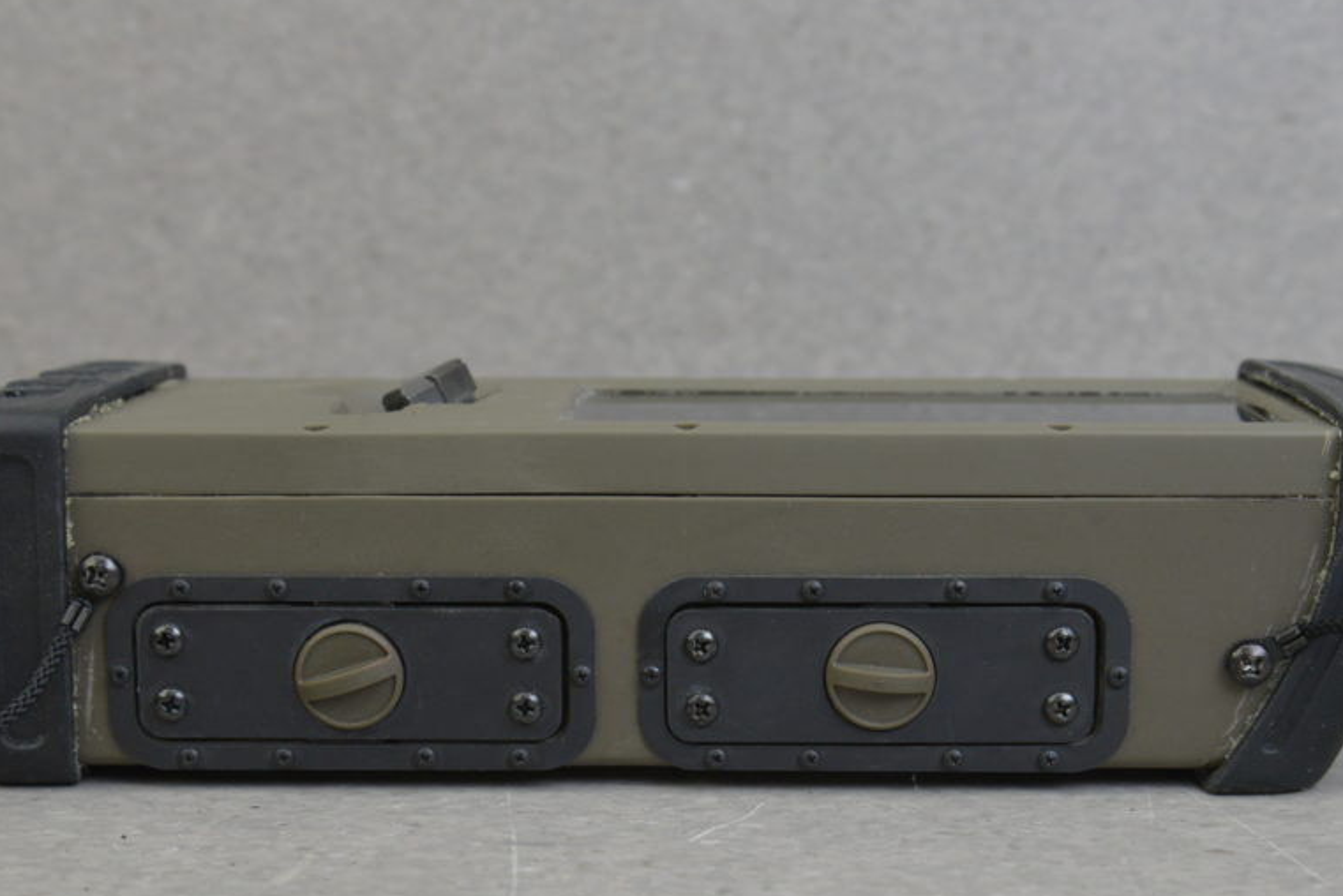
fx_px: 2612
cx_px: 701
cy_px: 593
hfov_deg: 28.8
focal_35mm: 70
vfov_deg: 19.4
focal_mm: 52
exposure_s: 1/125
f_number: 7.1
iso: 1600
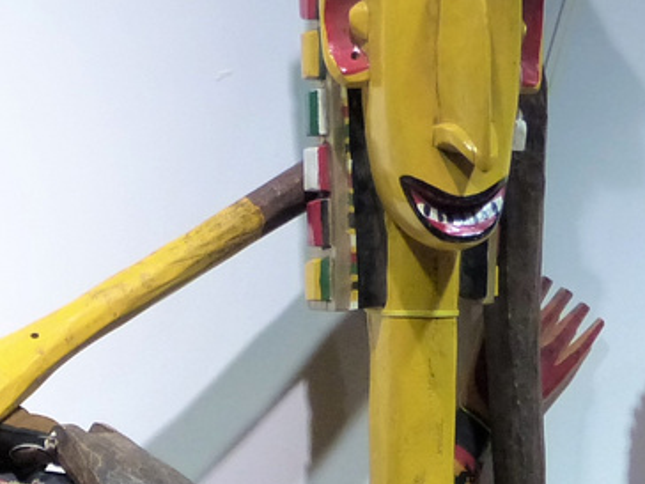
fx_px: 10472
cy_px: 472
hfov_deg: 3.5
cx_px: -581
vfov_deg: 2.6
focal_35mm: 562
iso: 400
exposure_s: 1/60
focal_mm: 25.6
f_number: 2.8
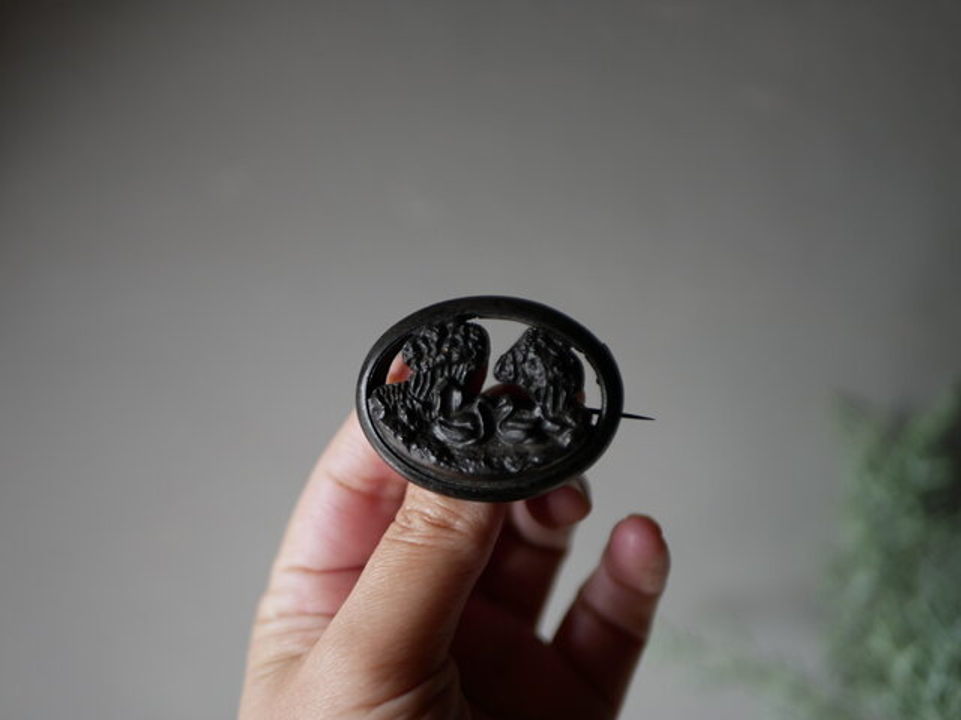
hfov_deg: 38.2
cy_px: 360
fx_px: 1388
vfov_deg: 29.1
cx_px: 480
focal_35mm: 50
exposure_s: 1/125
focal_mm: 25
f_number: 1.7
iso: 200
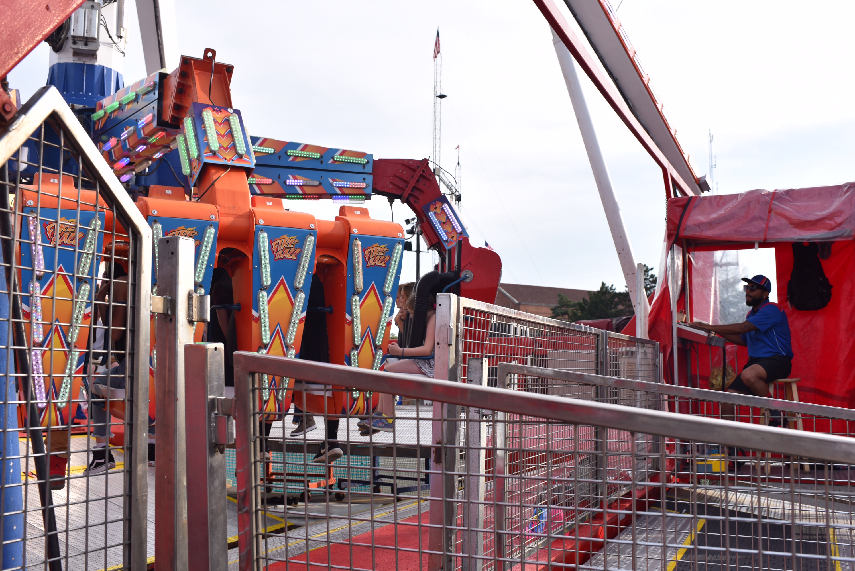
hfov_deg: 54.4
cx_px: 428
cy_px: 286
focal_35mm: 35
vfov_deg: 37.9
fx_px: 832
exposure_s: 1/250
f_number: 8
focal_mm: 35
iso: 250
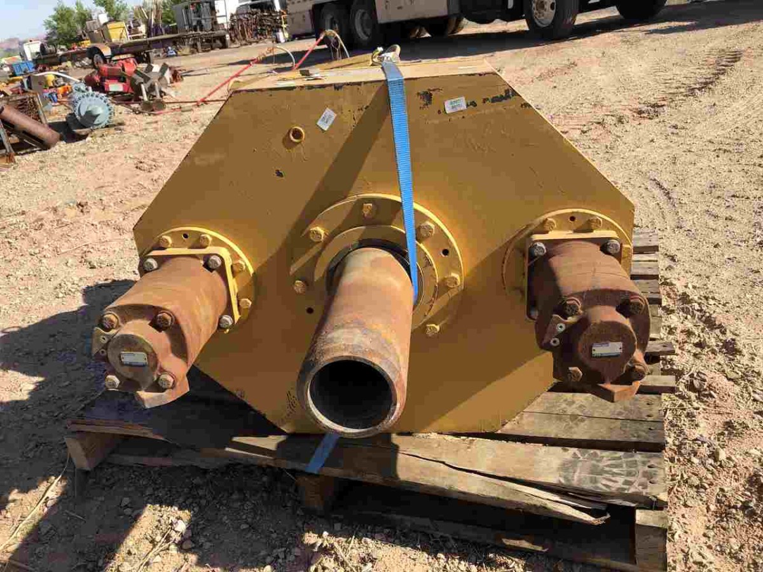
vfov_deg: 49.7
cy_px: 286
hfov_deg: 63.4
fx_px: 617
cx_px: 382
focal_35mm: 28
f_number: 1.8
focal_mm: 3.99
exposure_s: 1/1156
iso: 20
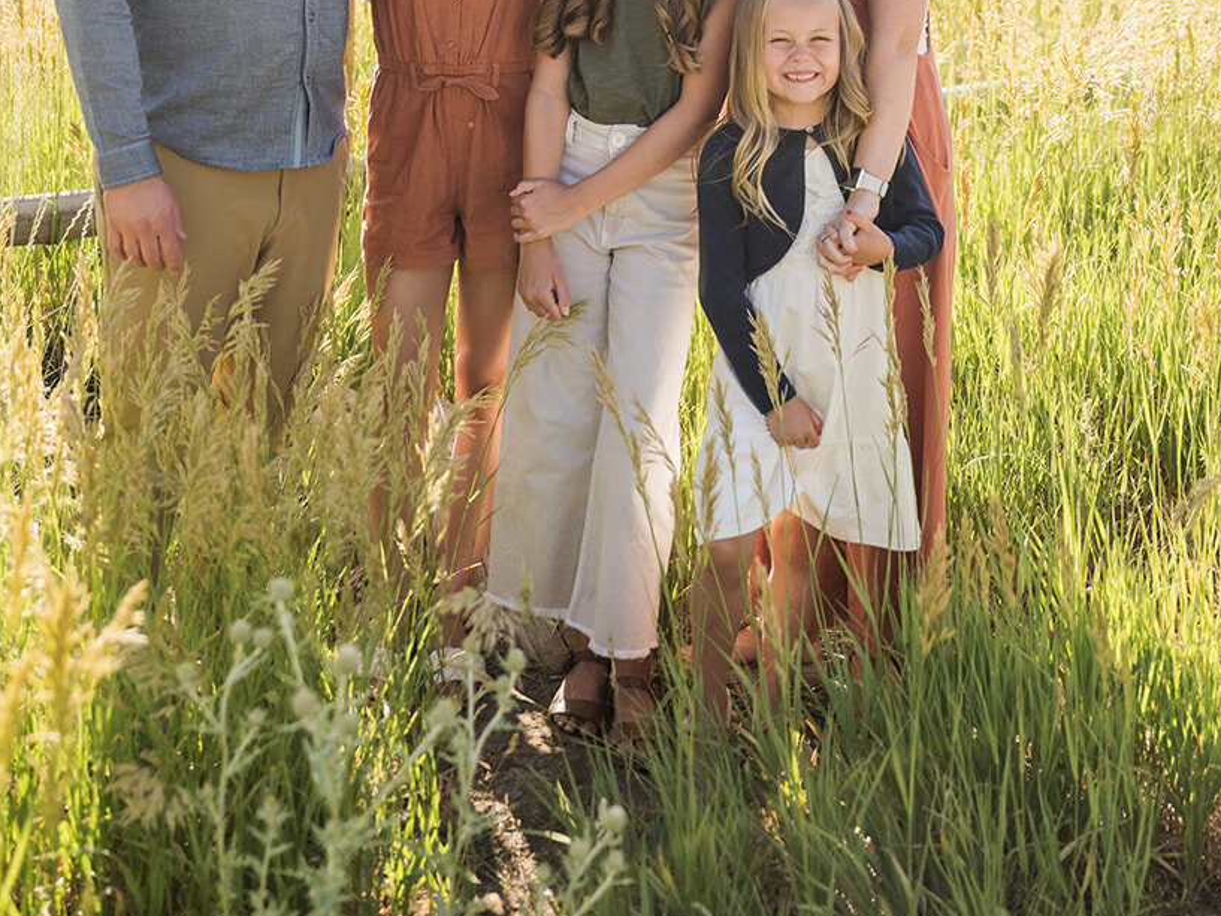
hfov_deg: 29.8
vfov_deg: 21.2
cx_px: 531
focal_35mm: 65
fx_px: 2291
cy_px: -151
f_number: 2.8
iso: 400
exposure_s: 1/2500
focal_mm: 34.5
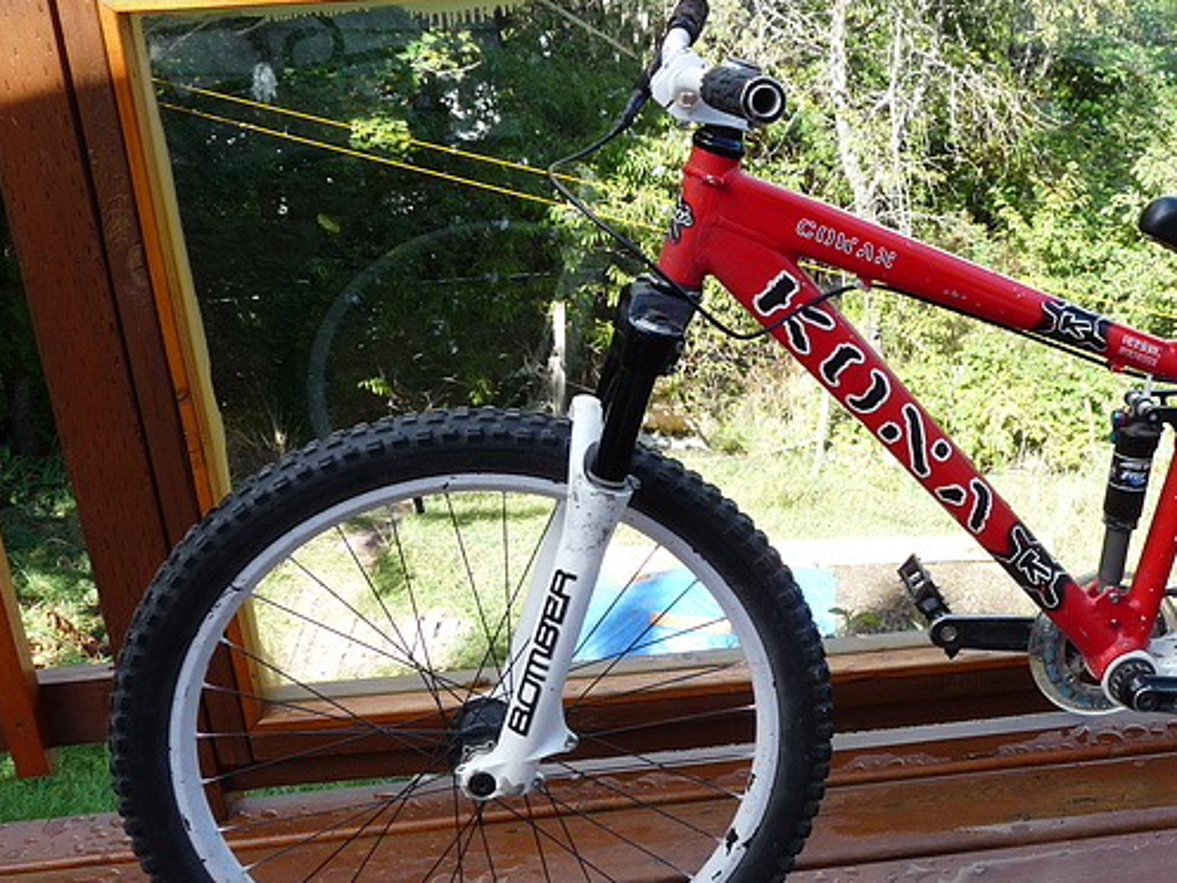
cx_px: 930
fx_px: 1700
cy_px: 470
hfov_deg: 36.9
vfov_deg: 29.1
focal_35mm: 50
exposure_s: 1/125
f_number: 4
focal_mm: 5.5
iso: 100
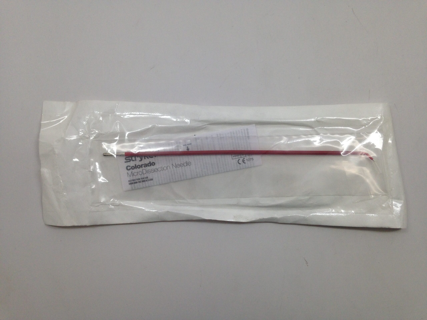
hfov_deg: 55.4
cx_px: 214
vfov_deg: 42.9
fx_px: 407
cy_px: 160
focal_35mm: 33
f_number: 2.4
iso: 80
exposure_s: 1/120
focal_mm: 4.12
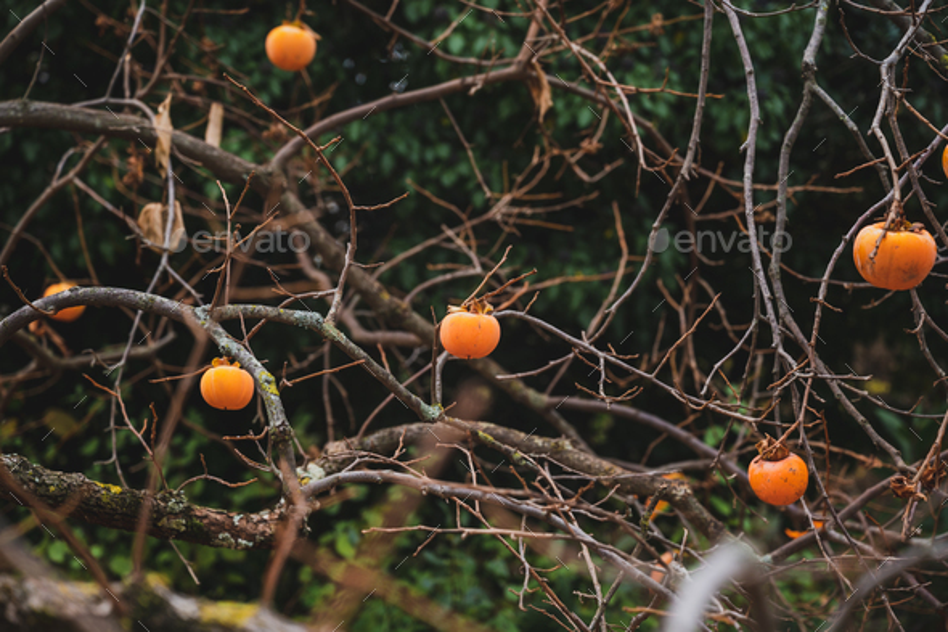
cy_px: 316
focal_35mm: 70
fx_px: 1843
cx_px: 474
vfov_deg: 19.4
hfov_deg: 28.9
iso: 125
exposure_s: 1/320
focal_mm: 70
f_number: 4
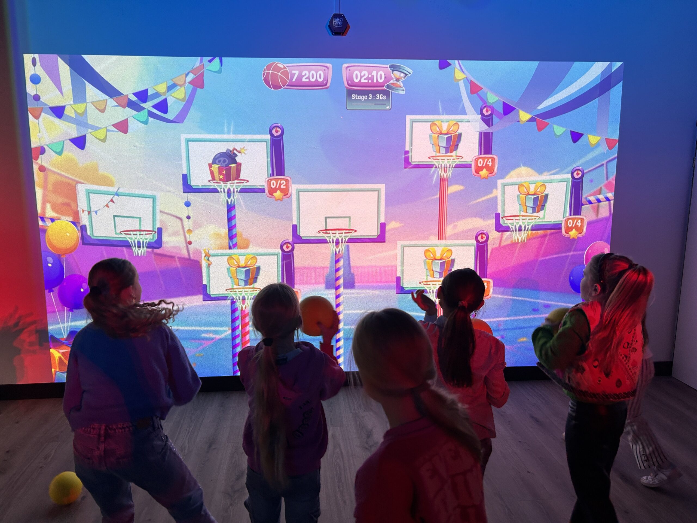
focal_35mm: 26
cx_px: 348
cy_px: 262
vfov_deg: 53.1
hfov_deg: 67.3
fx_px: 524
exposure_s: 1/60
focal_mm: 5.7
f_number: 1.5
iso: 80
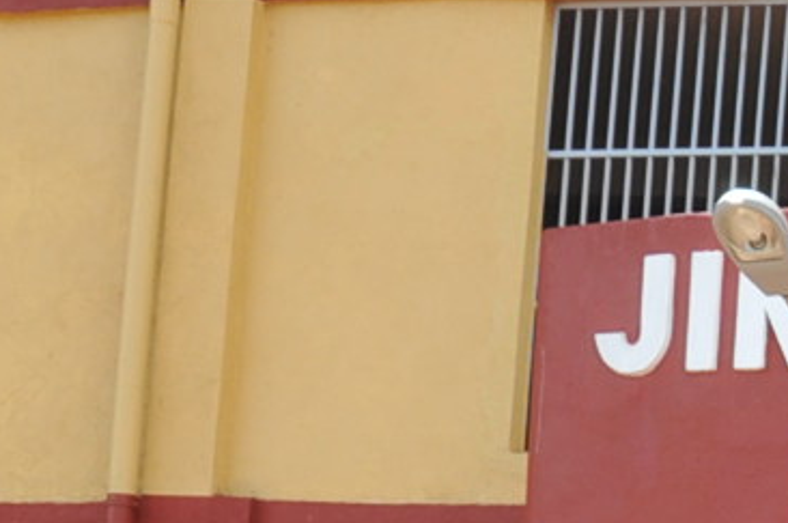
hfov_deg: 11.5
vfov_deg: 8.3
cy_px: 953
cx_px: 1647
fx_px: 3454
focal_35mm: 158
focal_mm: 18
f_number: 10
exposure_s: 1/125
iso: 200
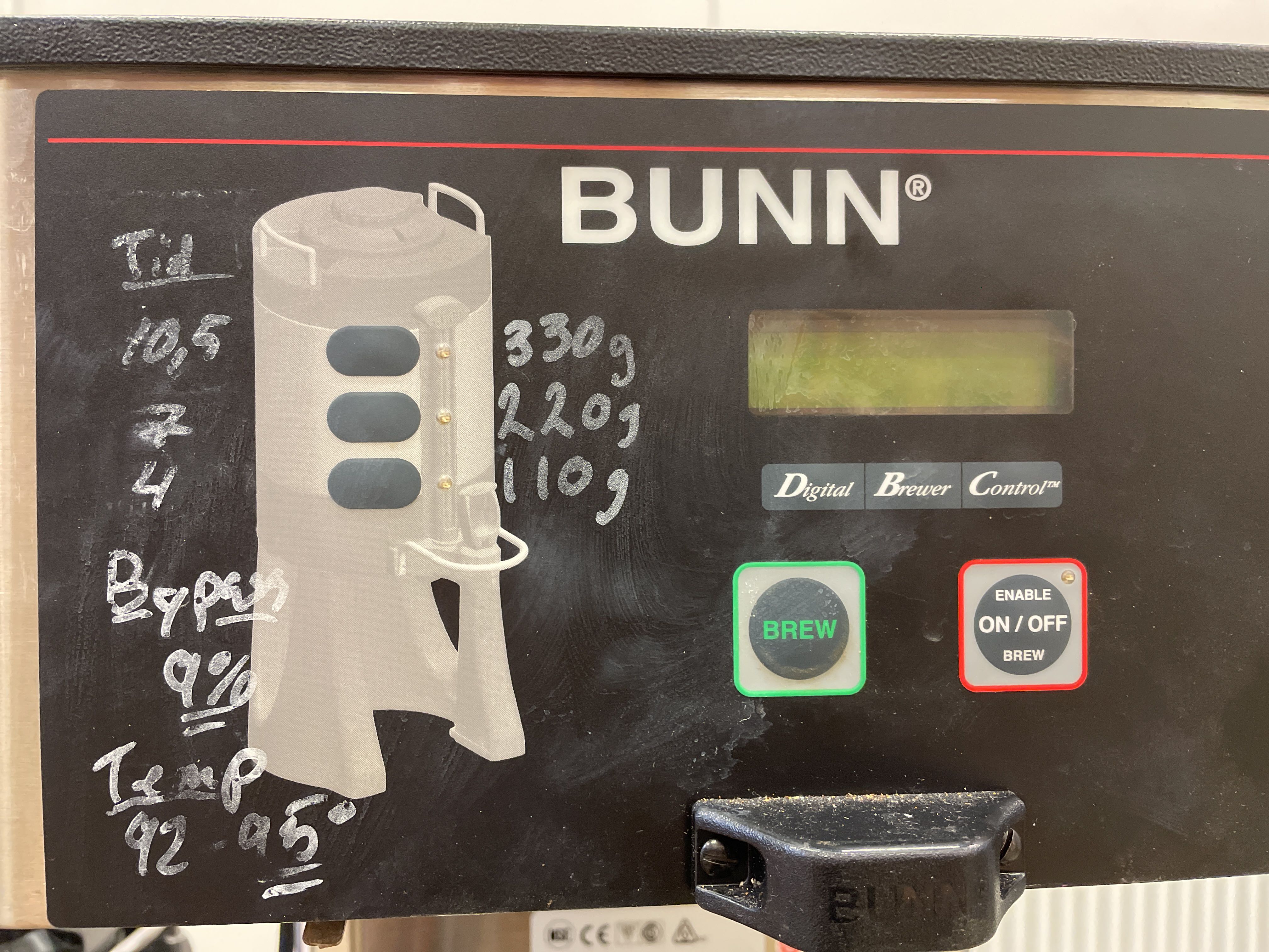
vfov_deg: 53.1
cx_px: 634
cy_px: 476
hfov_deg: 67.3
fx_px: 953
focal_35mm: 26
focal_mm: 4.2
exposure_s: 1/50
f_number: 1.6
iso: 320
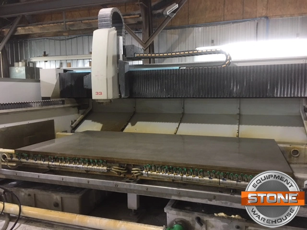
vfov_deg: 48.2
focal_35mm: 29
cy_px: 115
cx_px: 154
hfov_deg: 61.7
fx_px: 257
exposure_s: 1/24
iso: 200
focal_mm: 4.15
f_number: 2.2
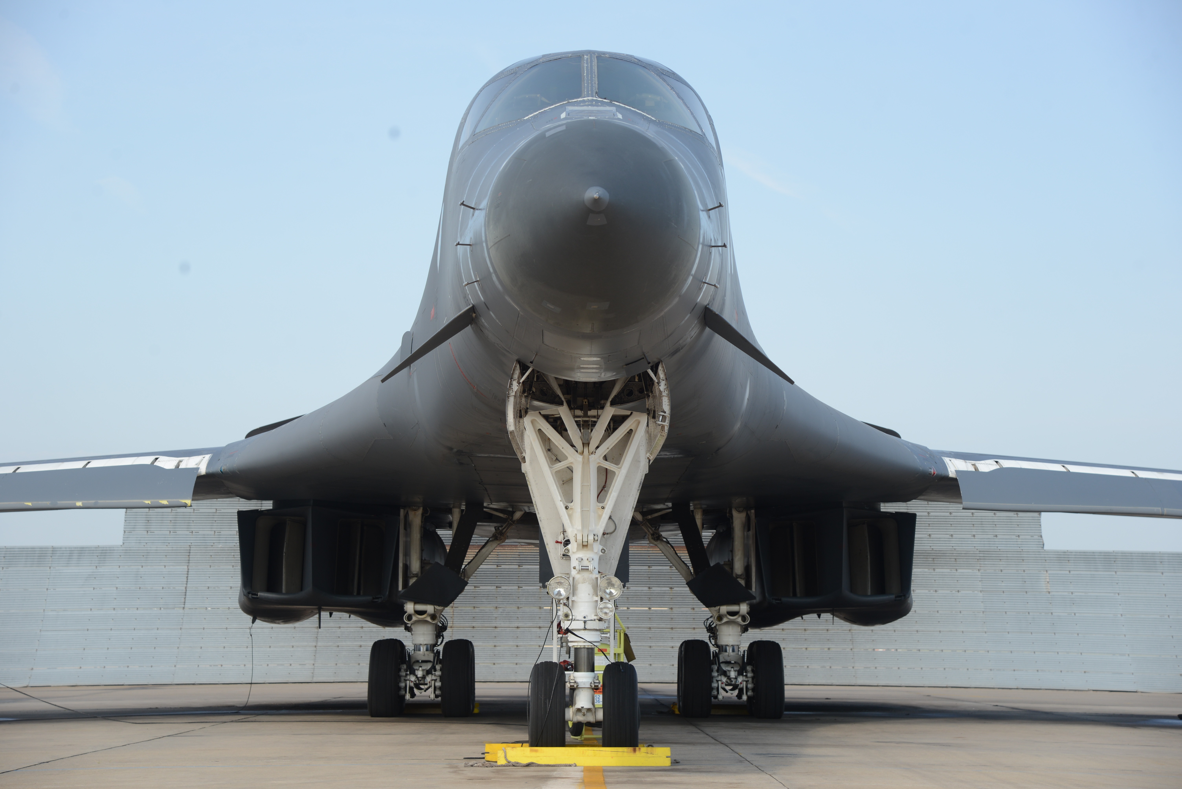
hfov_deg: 23.6
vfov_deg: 15.9
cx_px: 591
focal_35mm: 86
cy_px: 394
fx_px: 2825
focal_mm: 86
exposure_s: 1/400
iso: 200
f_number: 7.1
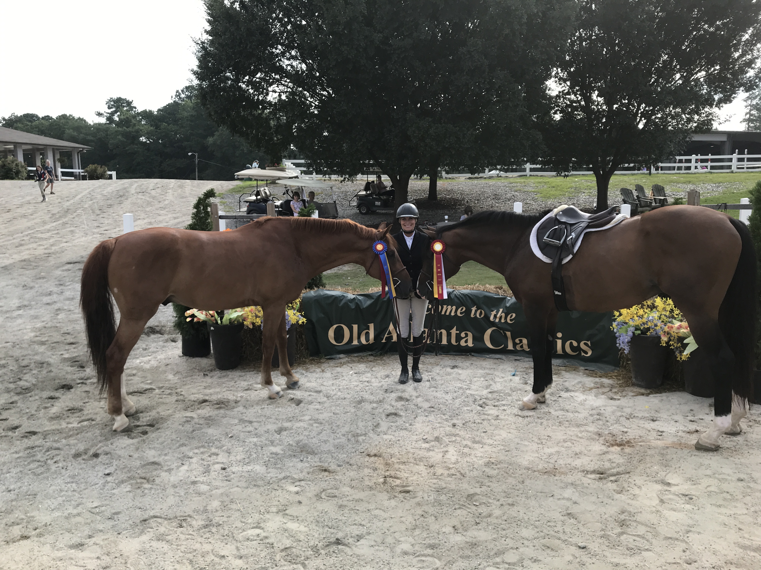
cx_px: 380
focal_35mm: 28
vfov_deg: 49.7
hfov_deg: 63.4
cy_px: 285
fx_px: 616
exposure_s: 1/825
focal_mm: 3.99
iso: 20
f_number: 1.8
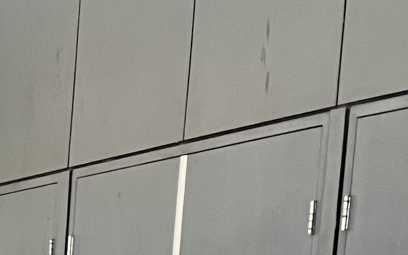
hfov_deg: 11.7
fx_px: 1668
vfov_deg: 7.7
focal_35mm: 150
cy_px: 730
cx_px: -534
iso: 125
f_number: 1.6
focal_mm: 5.1
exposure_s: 1/91
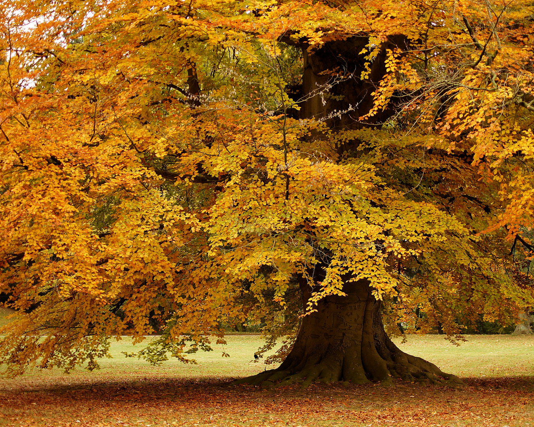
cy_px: 213
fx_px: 1479
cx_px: 308
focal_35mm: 94
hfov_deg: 20.5
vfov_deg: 16.4
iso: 200
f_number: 4
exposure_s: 1/100
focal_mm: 55
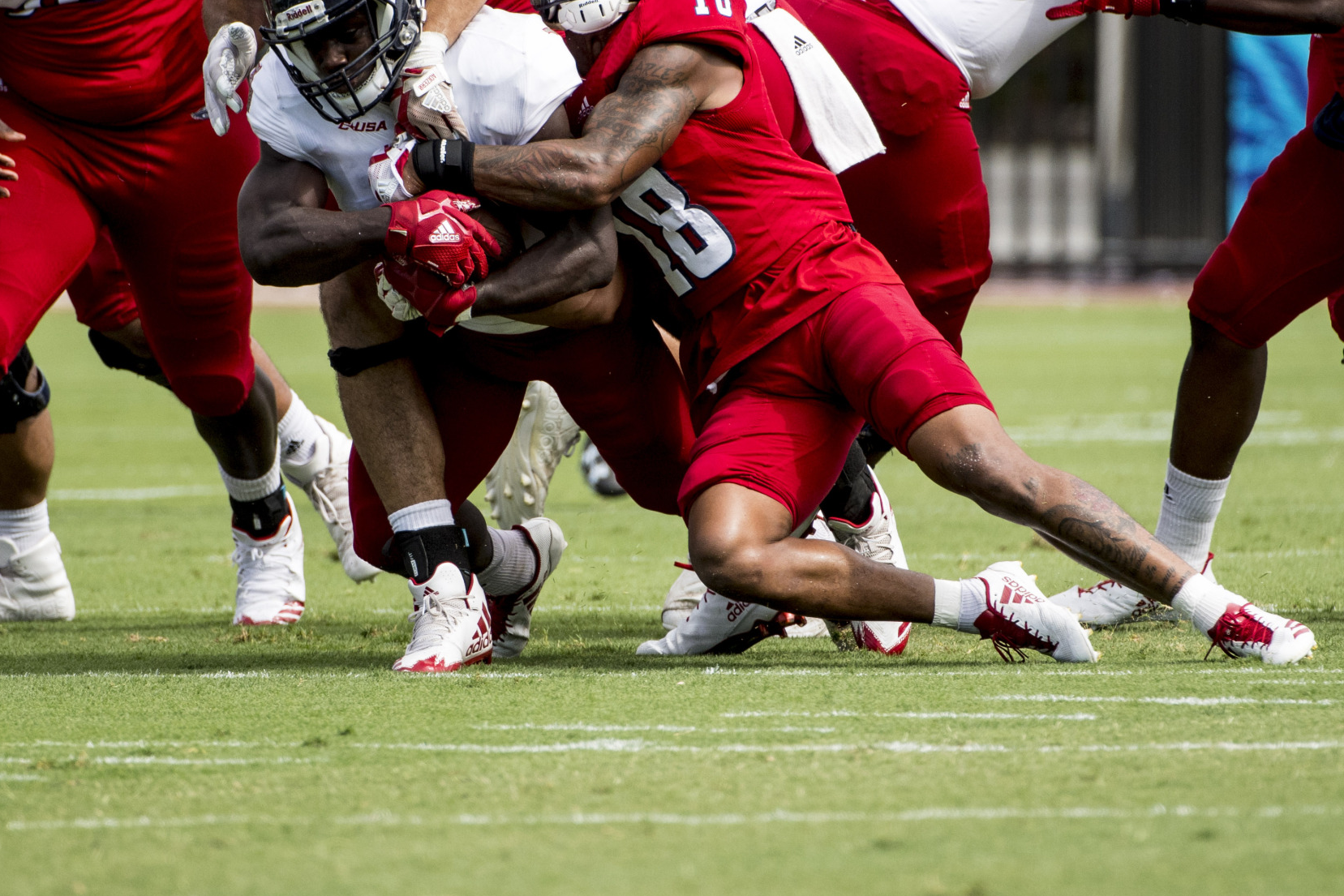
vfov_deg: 1.3
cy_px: 291
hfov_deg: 1.9
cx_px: 616
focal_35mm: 1086
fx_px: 40545
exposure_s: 1/2000
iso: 320
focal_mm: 400
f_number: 4
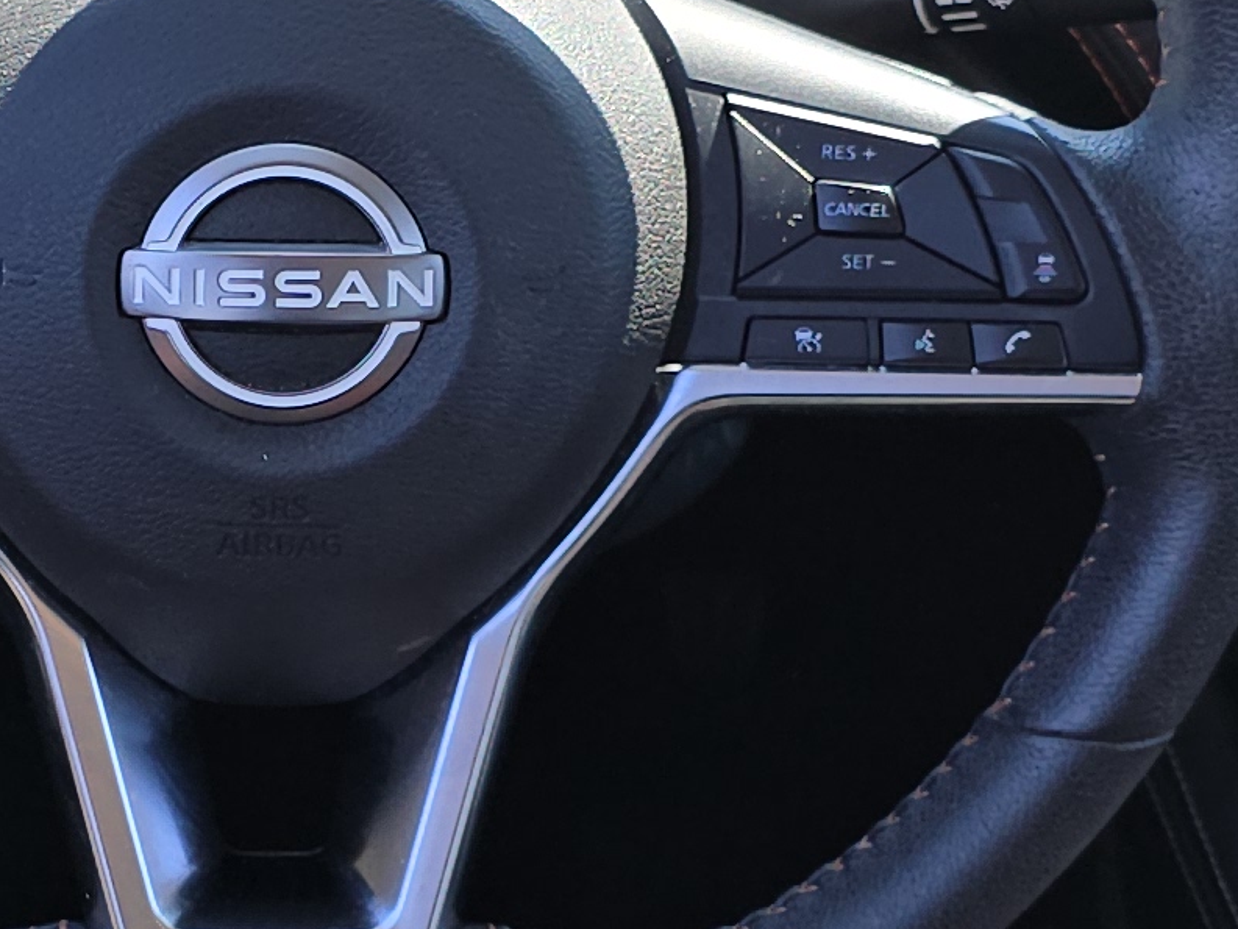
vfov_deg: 12.7
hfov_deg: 16.8
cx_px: 247
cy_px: 698
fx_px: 4149
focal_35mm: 116
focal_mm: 6.3
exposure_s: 1/180
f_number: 1.7
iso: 12
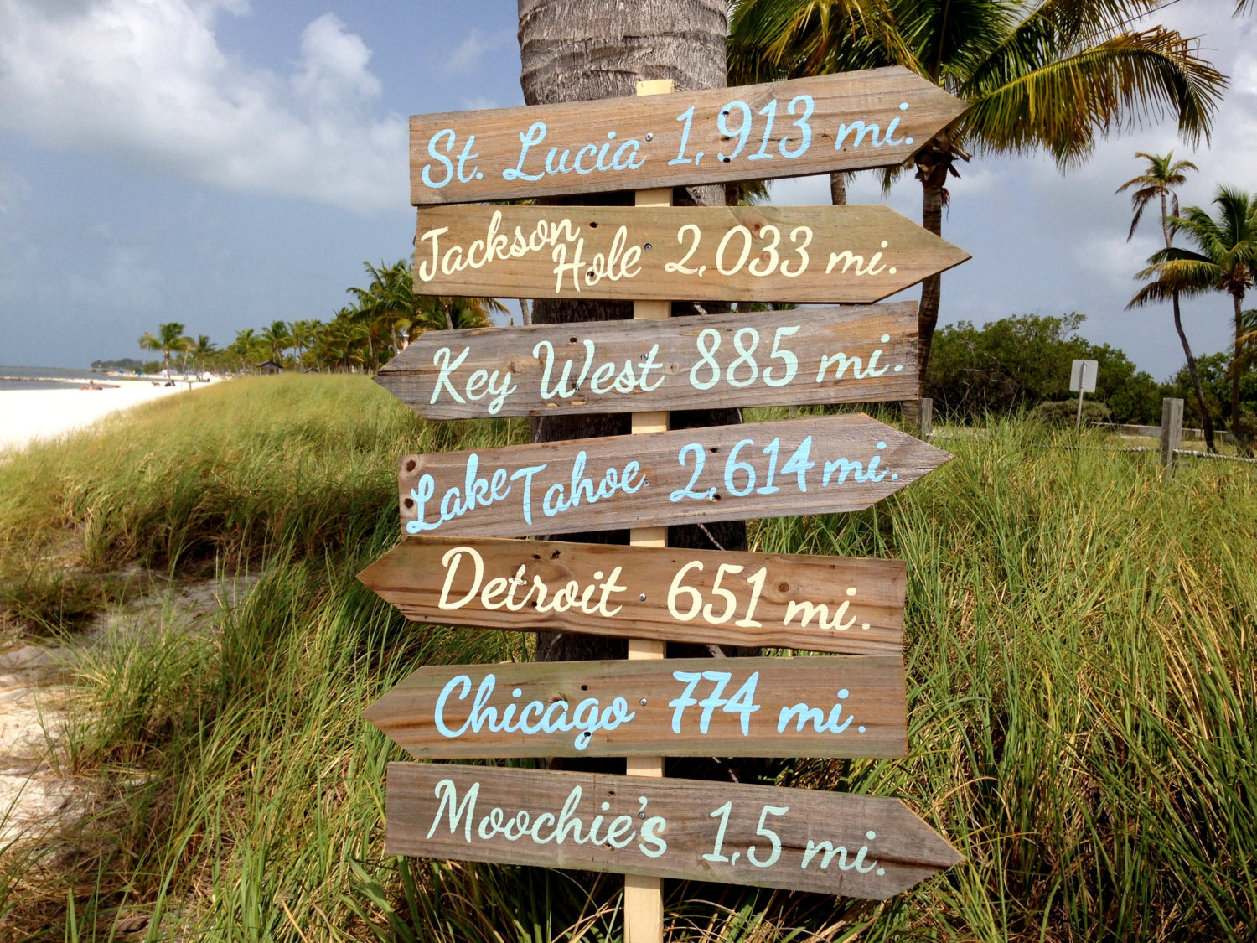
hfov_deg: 55.4
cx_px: 628
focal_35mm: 33
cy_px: 472
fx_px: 1198
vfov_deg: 42.9
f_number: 2.4
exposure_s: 1/2584
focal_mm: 4.12
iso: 50
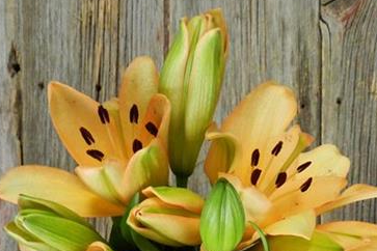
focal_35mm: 44
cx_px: 194
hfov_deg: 44.5
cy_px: 264
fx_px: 461
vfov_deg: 28.2
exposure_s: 1/25
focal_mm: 4
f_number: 3.4
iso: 400
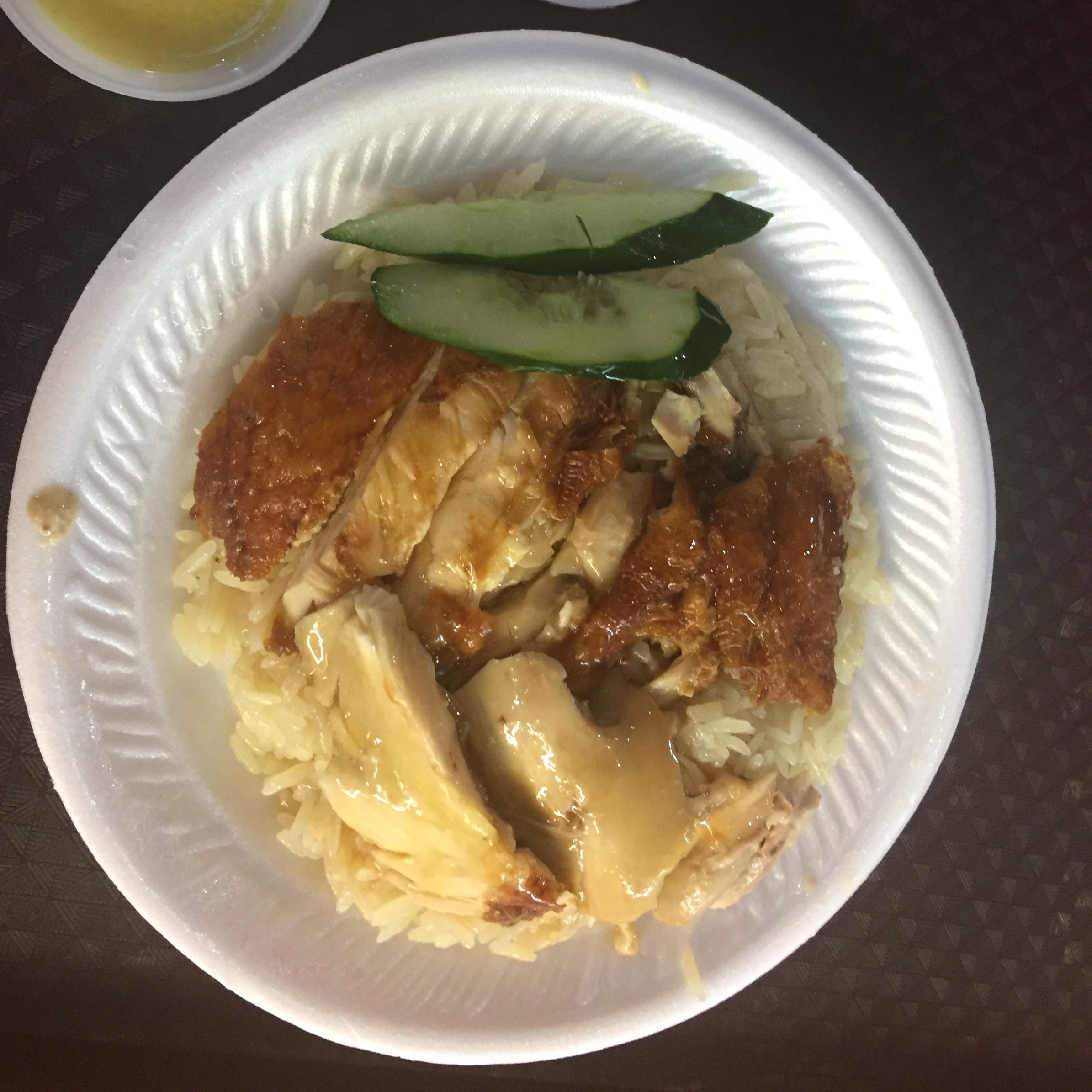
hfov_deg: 47.2
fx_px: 1249
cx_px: 539
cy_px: 350
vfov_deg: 46.4
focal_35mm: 35
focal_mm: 4.15
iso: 200
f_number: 2.2
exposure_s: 1/33
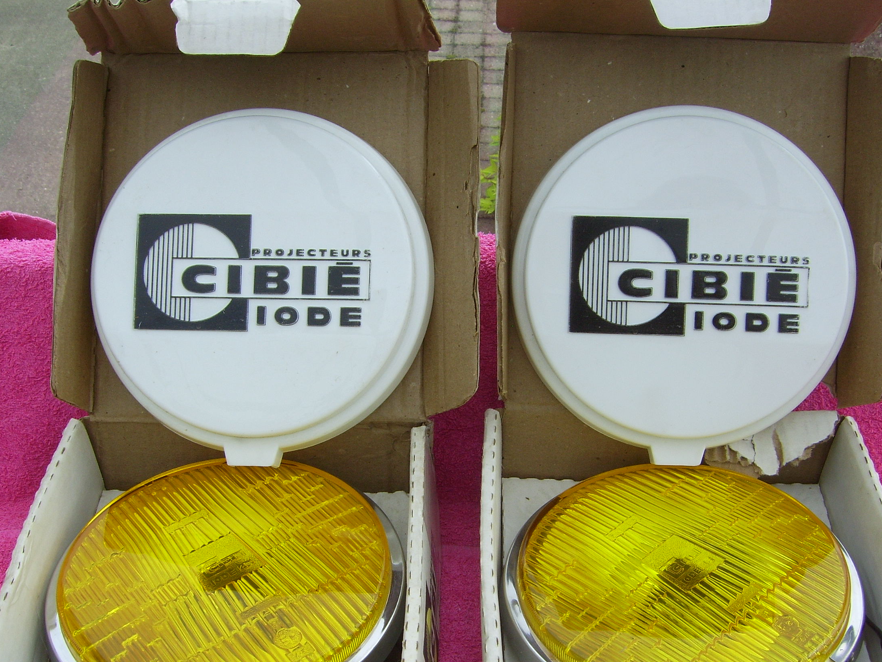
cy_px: 385
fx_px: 1147
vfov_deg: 32.1
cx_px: 461
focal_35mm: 45
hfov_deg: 42.1
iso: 50
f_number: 6.4
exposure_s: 1/200
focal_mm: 7.8
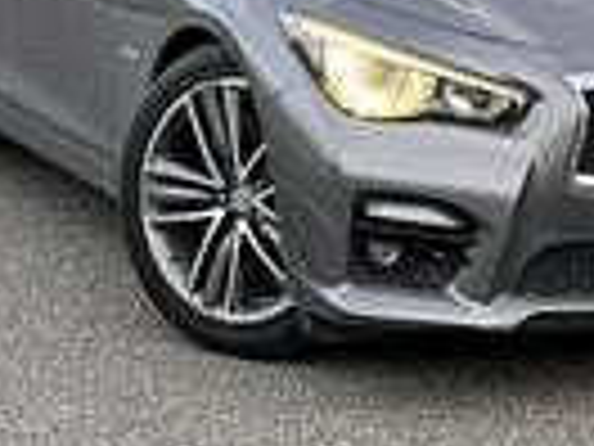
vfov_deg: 10.0
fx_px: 2505
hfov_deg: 13.4
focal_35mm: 146
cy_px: -117
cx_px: 490
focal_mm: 6.76
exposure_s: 1/112
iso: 100
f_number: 1.78
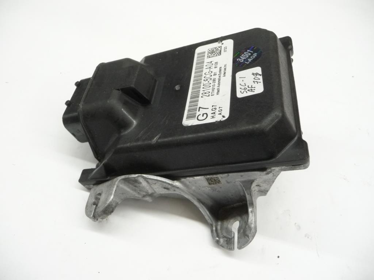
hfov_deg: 63.4
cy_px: 140
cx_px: 187
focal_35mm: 28
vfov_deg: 49.7
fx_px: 303
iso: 320
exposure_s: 1/30
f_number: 3.3
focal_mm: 4.7
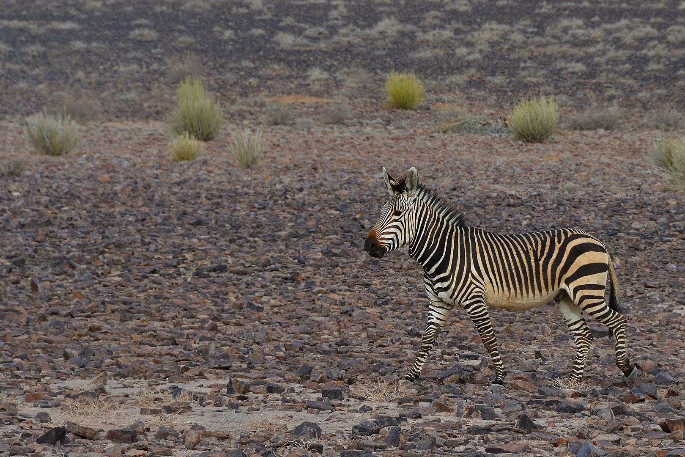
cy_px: 228
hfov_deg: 6.9
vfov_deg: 4.6
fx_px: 5708
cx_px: 342
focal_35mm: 300
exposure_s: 1/400
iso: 400
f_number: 10
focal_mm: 200
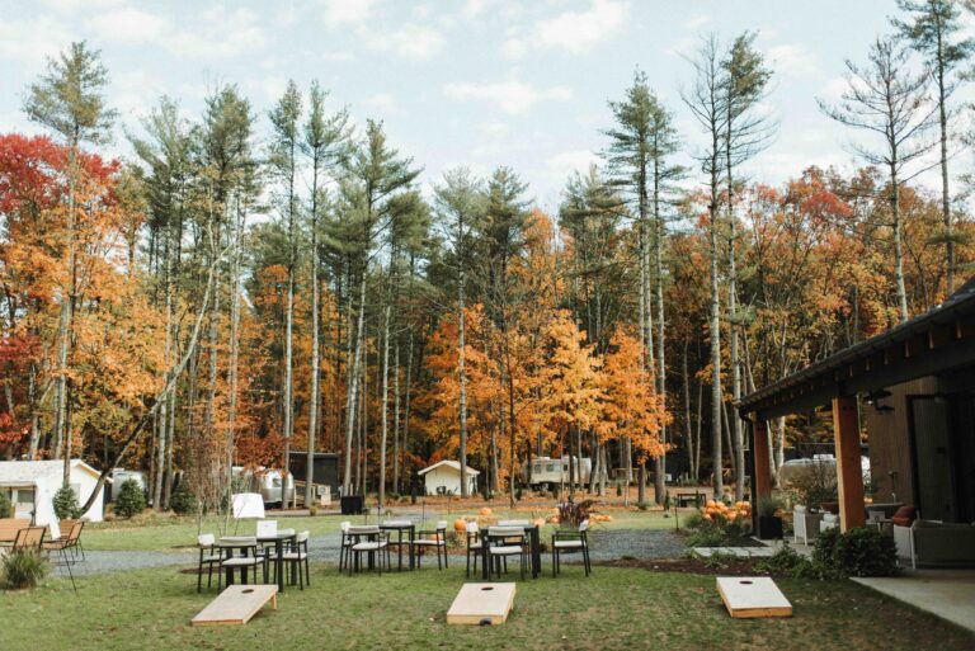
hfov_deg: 54.4
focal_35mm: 35
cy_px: 326
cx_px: 488
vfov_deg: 37.9
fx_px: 948
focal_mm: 35
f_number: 2
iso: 320
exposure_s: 1/4000
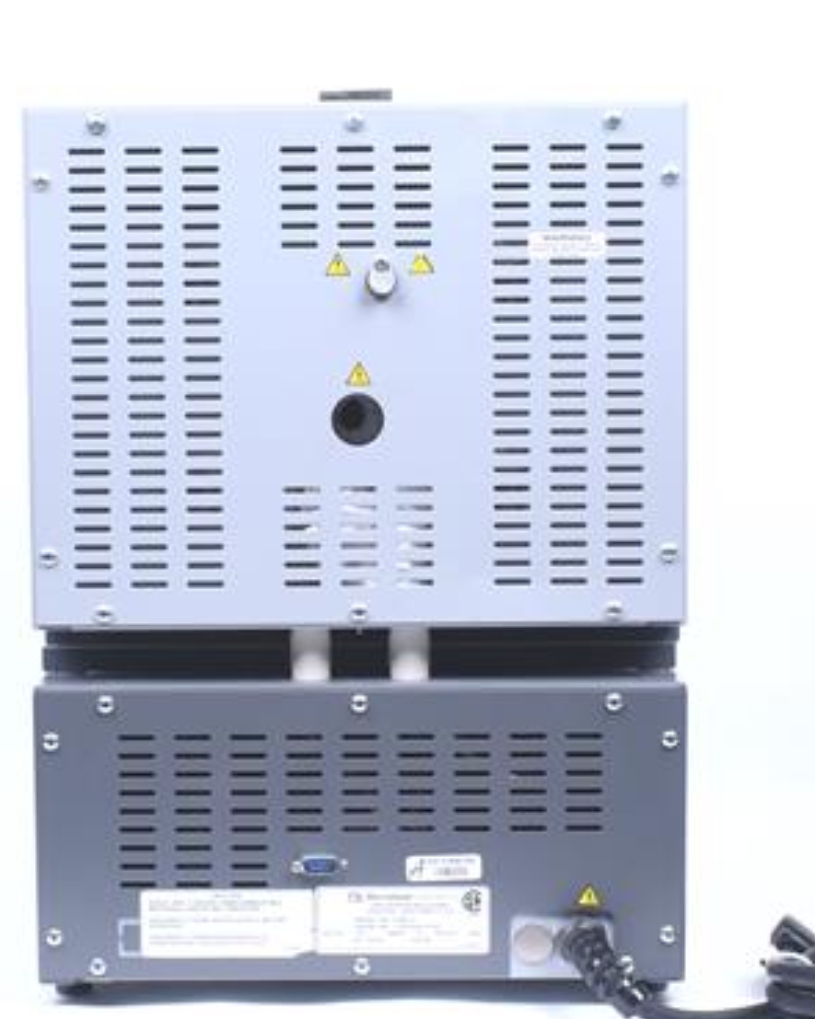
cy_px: 550
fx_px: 1659
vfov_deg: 34.1
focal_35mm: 55
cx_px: 359
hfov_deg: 27.6
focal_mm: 24
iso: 200
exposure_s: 1/200
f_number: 14
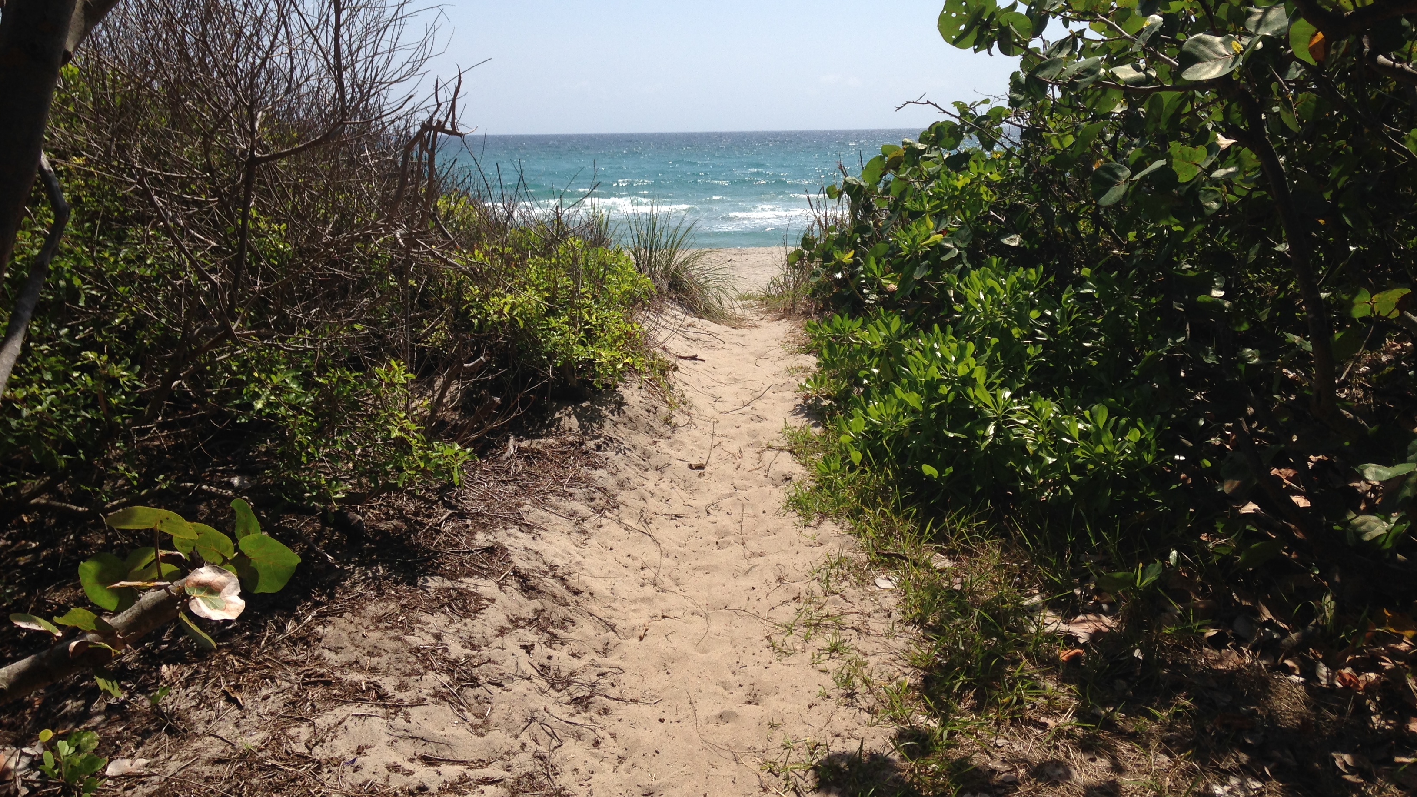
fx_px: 1353
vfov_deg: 32.6
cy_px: 288
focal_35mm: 36
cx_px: 708
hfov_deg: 55.3
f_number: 2.4
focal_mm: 4.12
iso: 50
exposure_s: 1/2358
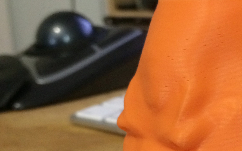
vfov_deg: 17.7
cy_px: 121
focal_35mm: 73
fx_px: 481
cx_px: 187
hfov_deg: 27.7
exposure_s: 1/20
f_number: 2.2
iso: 250
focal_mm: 4.15
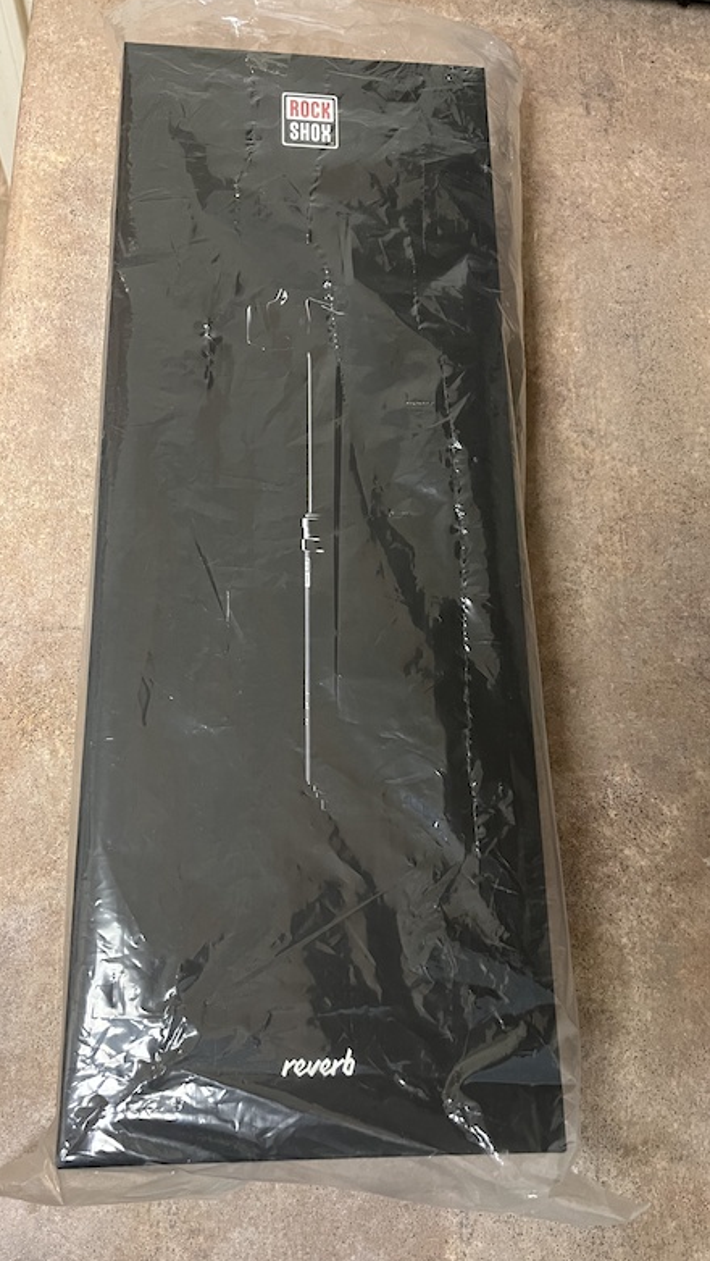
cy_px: 635
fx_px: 969
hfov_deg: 40.2
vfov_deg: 66.0
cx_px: 316
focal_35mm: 29
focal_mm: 5.1
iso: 400
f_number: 1.6
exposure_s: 1/40
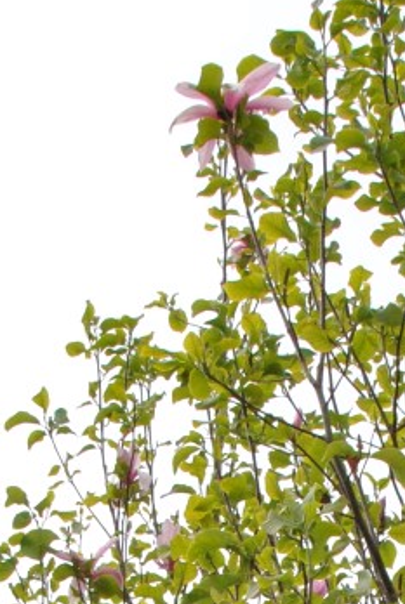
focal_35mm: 153
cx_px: 297
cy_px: 905
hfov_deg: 9.0
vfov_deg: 12.7
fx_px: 2574
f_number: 11
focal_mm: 22
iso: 400
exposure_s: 1/250
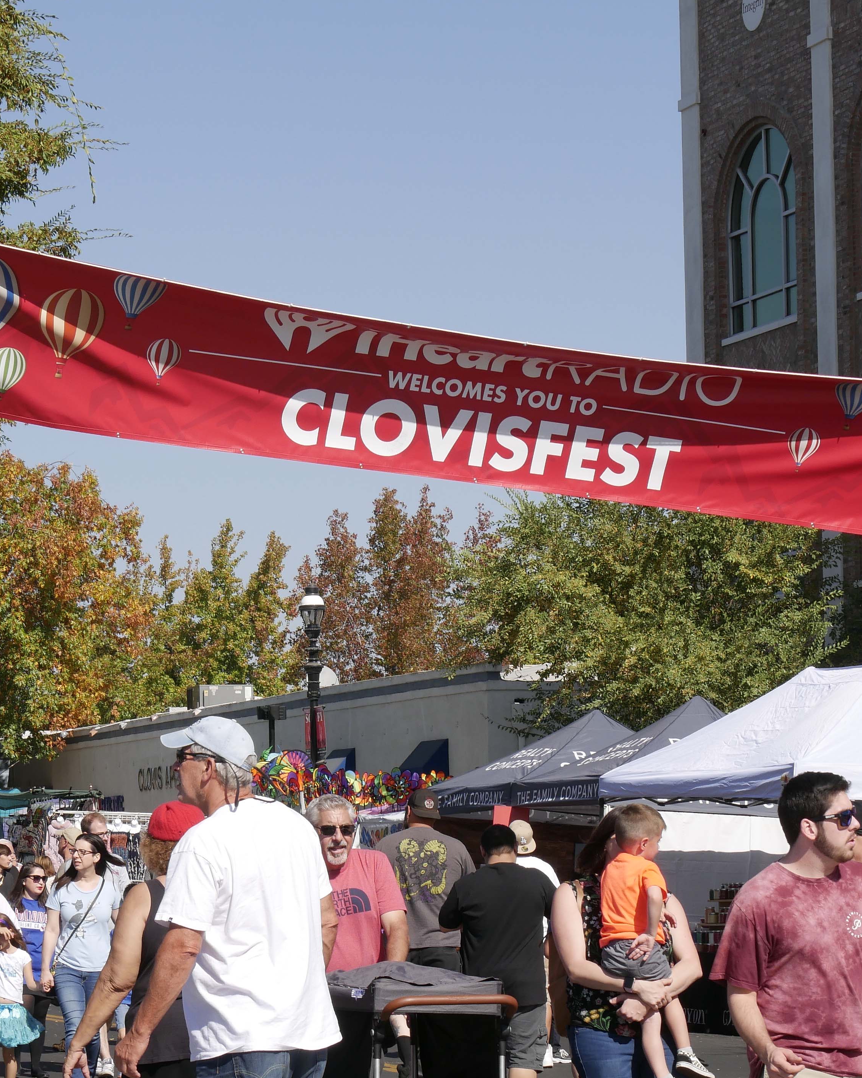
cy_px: 652
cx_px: 309
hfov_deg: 13.2
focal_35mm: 117
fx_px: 3731
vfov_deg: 16.4
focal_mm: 37
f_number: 11
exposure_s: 1/200
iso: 200
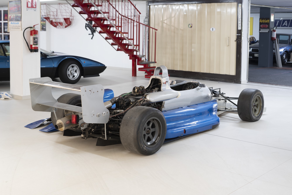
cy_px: 98
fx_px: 406
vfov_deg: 27.0
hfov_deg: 39.6
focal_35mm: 50
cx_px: 146
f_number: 4
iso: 50
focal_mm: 50
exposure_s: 1/2.5
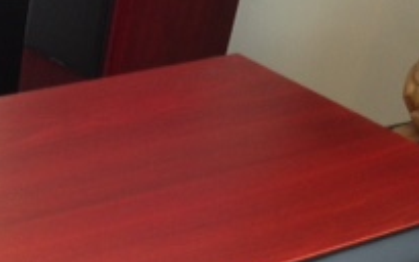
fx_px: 1244
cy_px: 418
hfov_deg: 18.2
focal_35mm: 109
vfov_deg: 11.4
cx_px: -76
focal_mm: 4.12
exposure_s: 1/20
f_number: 2.4
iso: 80
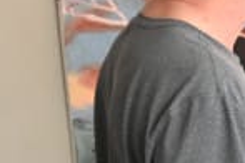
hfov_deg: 10.3
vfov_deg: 8.0
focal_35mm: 163
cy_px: 332
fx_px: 1109
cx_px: 658
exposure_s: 1/320
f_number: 4.5
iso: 4000
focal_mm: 24
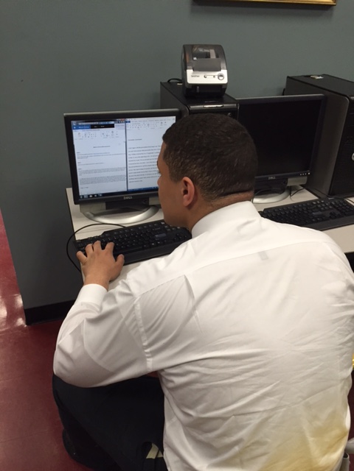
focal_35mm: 29
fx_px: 395
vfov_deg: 61.7
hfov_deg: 48.2
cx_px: 177
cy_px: 236
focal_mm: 4.15
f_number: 2.2
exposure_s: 1/30
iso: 50
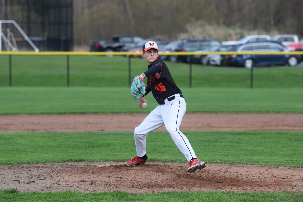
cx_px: 152
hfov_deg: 8.1
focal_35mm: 255
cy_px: 101
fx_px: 2146
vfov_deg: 5.4
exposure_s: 1/1250
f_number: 4.5
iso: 400
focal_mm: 170
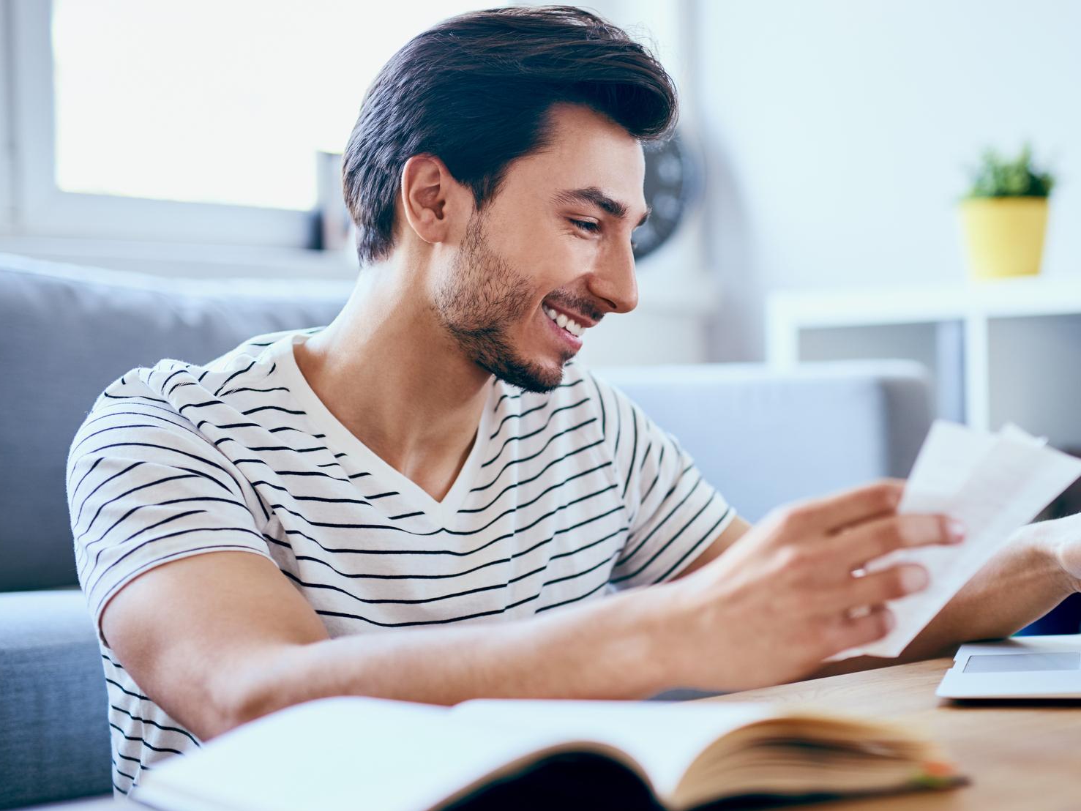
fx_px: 2155
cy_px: 400
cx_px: 697
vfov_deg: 21.3
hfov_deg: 28.0
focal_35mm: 69
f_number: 1.7
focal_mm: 50
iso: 320
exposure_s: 1/160
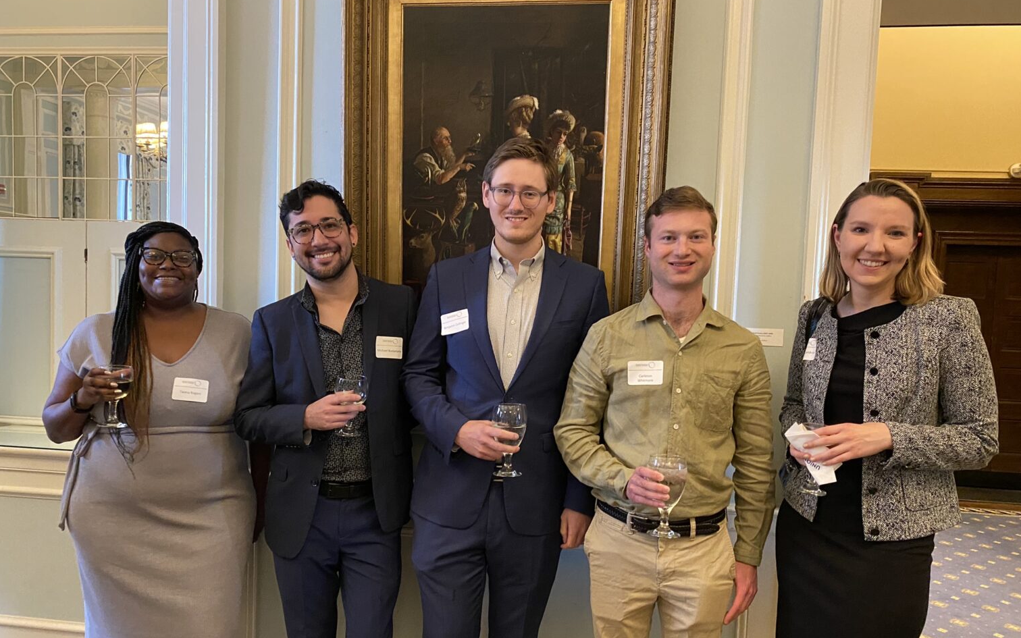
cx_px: 506
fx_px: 779
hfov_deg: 66.5
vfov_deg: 44.4
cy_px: 369
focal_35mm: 28
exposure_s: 1/30
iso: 500
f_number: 1.8
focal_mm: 4.25
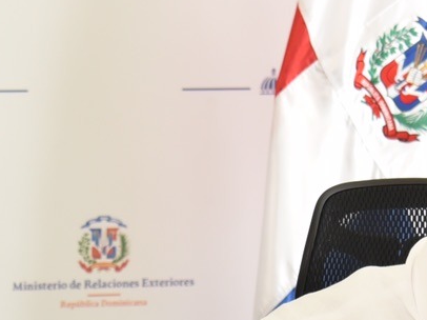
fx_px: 2688
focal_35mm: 218
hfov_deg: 9.0
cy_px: 495
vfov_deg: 6.7
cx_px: -14
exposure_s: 1/80
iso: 800
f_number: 5
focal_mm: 40
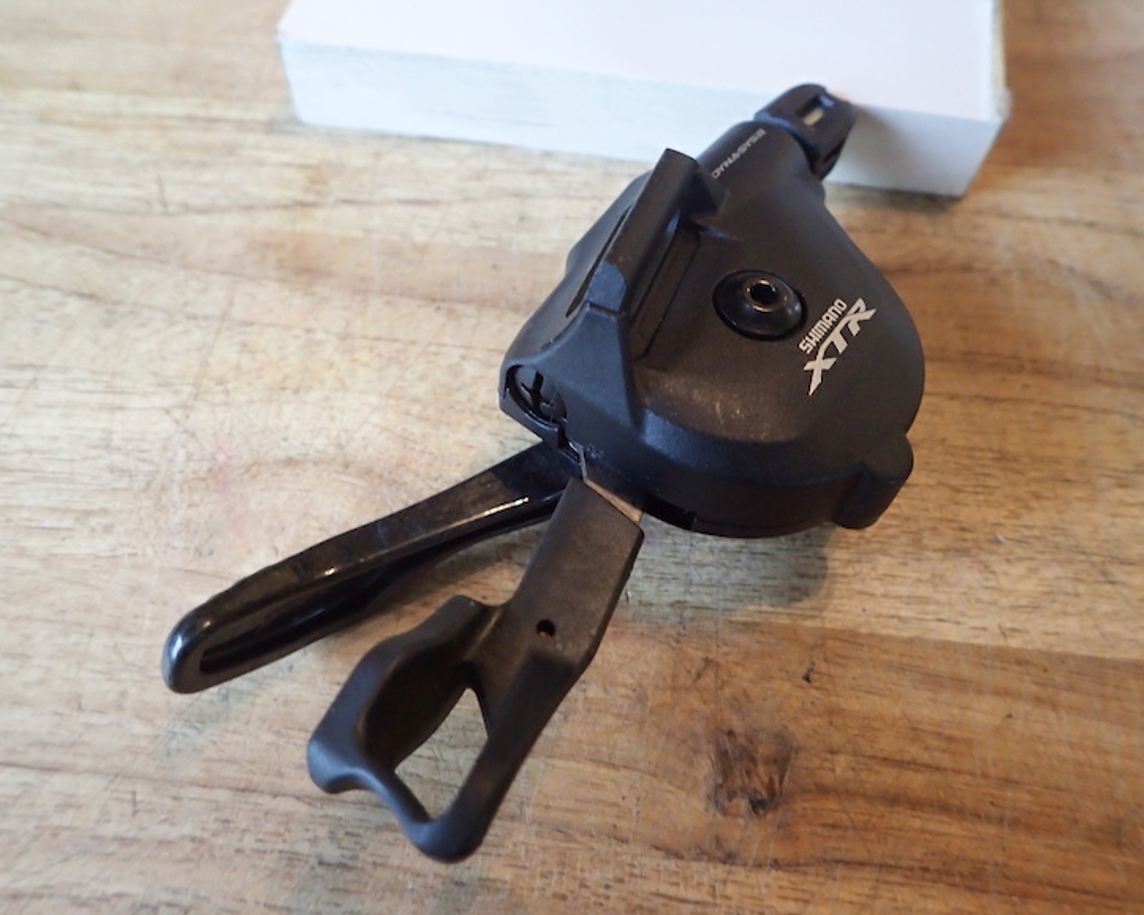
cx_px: 631
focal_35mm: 27
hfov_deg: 63.9
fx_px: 914
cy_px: 450
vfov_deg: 53.2
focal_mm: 4.5
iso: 400
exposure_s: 1/30
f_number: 2
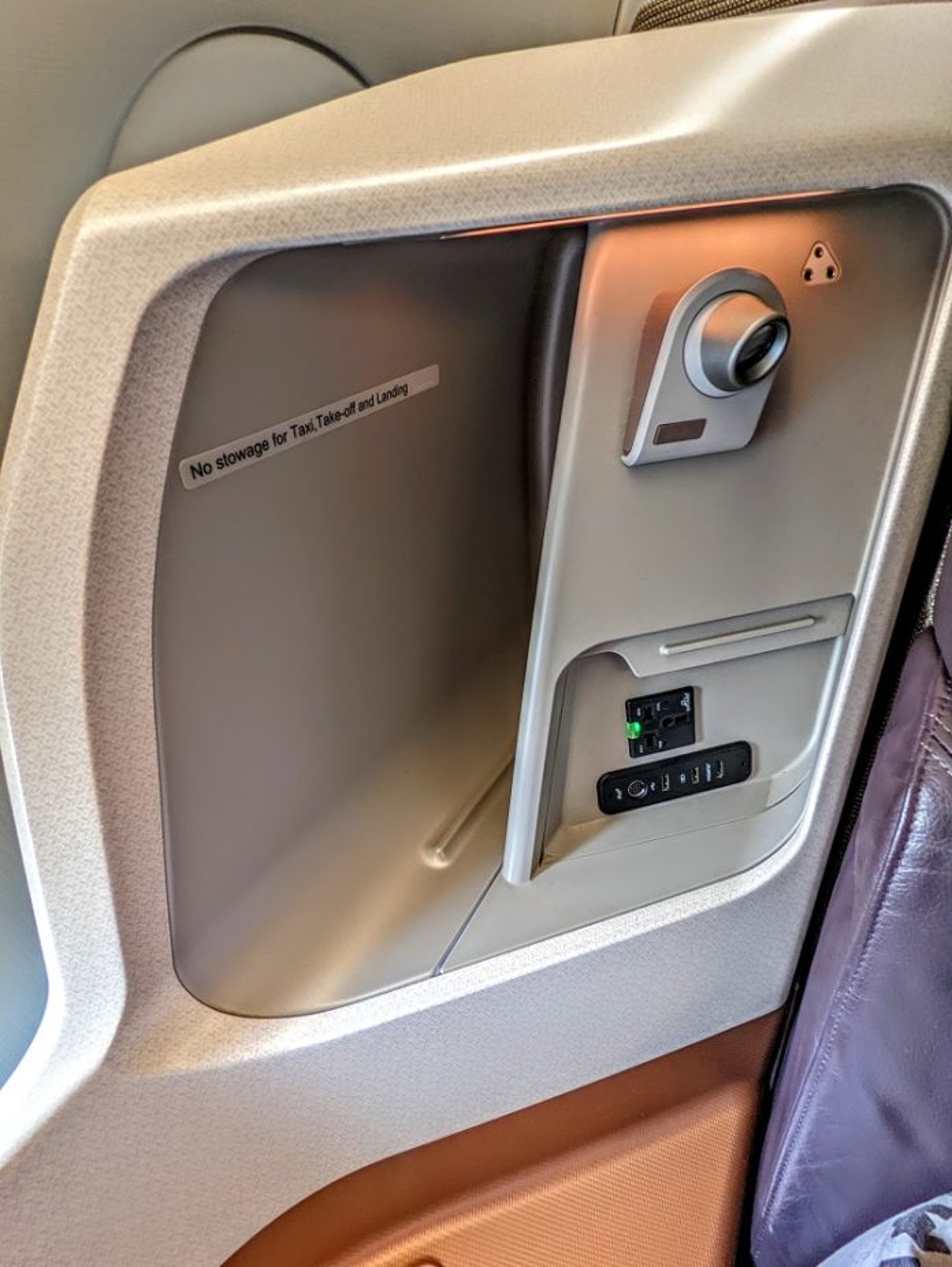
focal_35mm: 16
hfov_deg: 78.2
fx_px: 586
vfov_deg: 94.5
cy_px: 634
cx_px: 476
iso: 163
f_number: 2.2
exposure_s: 1/31.6
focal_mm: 2.35
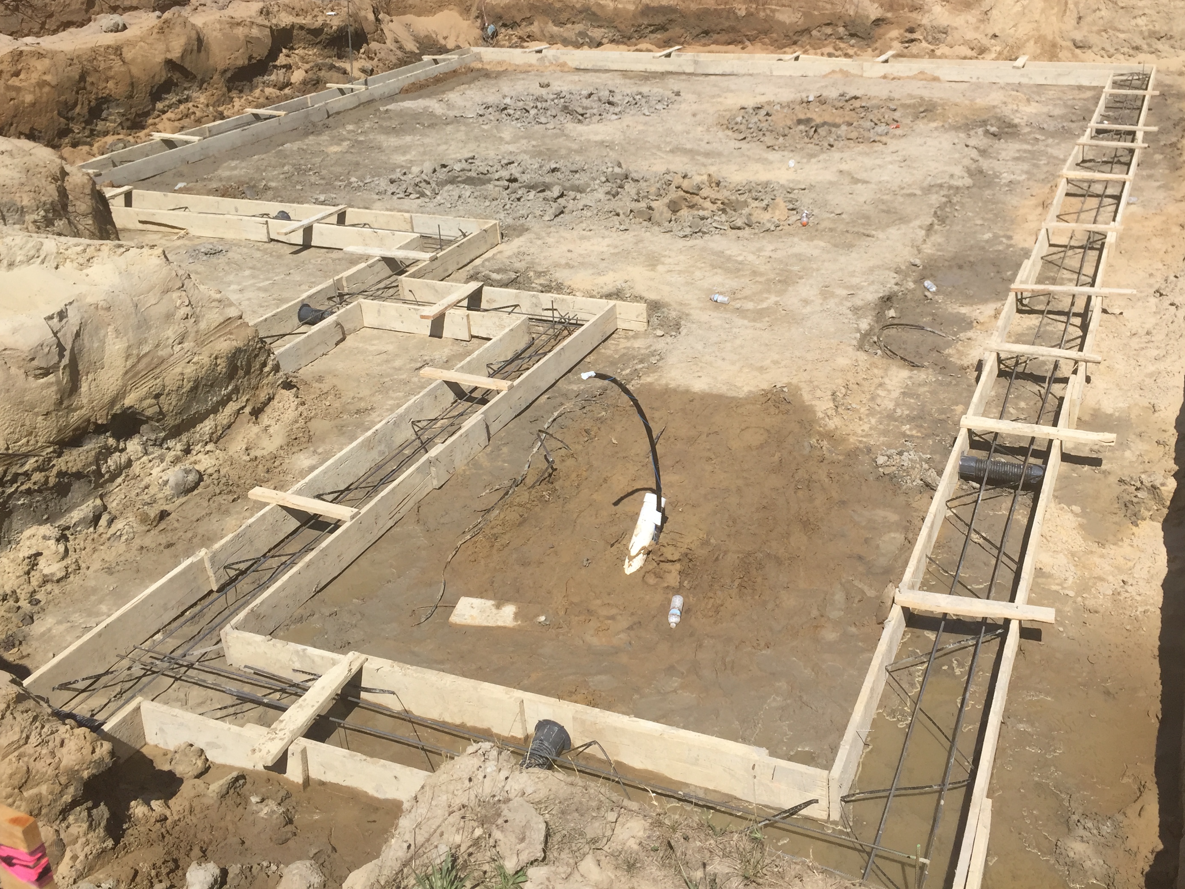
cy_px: 368
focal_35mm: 34
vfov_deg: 41.7
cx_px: 663
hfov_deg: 53.8
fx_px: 1164
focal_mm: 4.15
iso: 32
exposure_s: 1/2825
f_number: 2.2
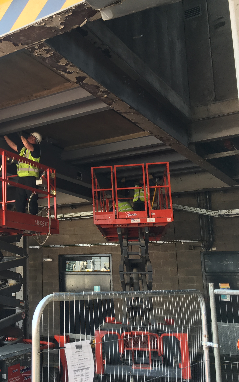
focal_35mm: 42
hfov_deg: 29.0
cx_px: 13
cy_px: 192
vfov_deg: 47.2
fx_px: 438
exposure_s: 1/100
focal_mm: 4.15
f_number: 2.2
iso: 25
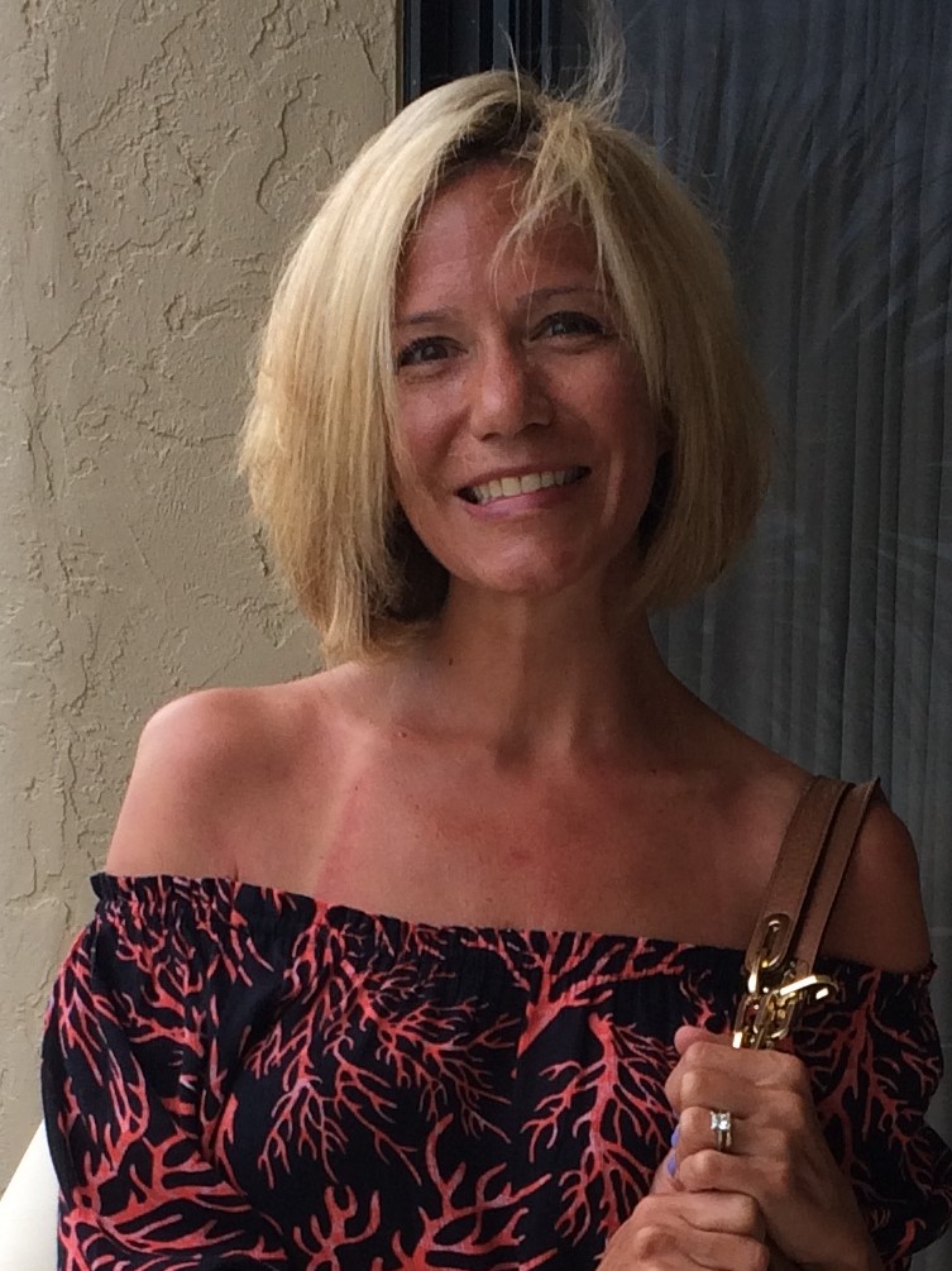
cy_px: 636
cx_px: 476
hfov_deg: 48.2
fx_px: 1064
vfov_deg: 61.7
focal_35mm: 29
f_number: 2.2
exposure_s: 1/125
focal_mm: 4.15
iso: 32
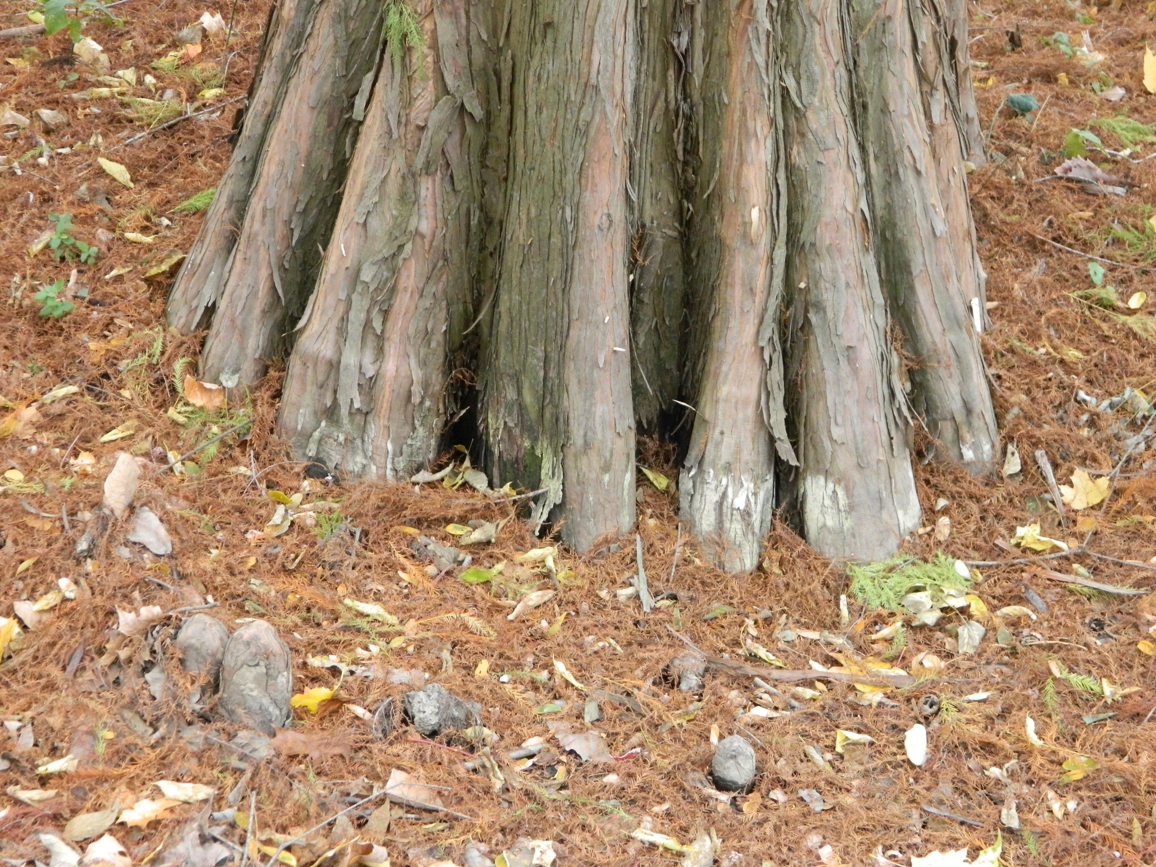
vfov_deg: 17.6
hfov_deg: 23.3
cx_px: 578
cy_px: 434
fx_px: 2805
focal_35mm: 84
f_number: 4.2
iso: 400
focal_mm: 15.1
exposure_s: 1/50
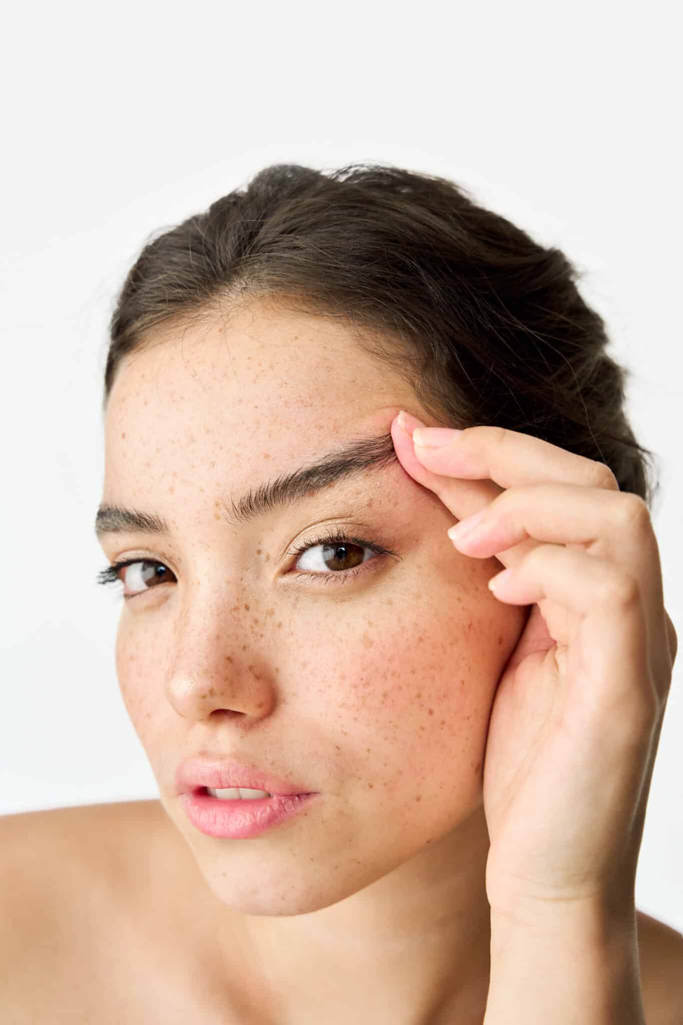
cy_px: 512
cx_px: 342
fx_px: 1292
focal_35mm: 45
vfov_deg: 43.3
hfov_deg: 29.6
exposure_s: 1/200
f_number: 5
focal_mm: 45.4
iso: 1250
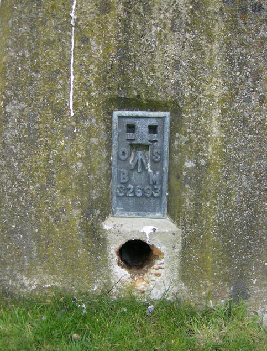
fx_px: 367
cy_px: 176
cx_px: 134
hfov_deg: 40.0
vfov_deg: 51.1
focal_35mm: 36
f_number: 2.8
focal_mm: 6
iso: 100
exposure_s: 1/281
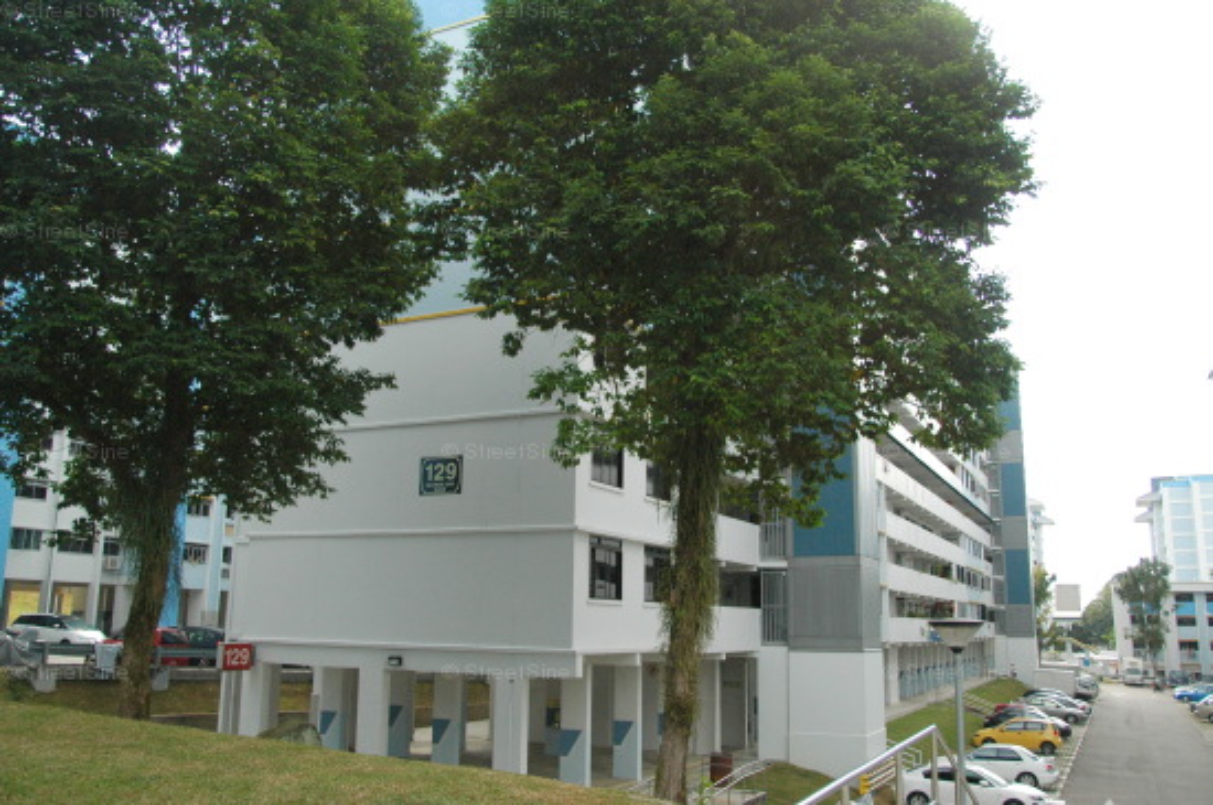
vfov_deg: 43.5
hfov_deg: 62.0
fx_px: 1009
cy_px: 402
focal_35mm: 30
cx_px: 606
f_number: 4
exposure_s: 1/1600
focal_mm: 20
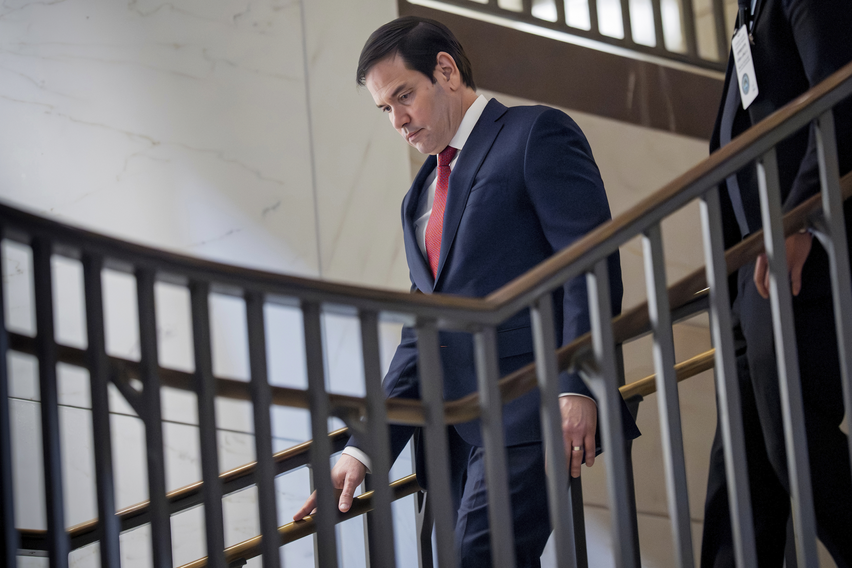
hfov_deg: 15.2
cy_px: 284
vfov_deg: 10.2
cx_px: 426
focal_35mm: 135
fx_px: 3195
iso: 12800
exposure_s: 1/500
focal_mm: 135
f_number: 1.8
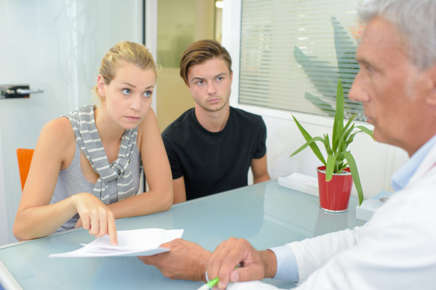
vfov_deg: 37.8
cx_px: 218
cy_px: 145
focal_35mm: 35
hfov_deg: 54.5
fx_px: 424
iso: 400
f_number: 2.8
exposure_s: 1/125
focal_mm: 35
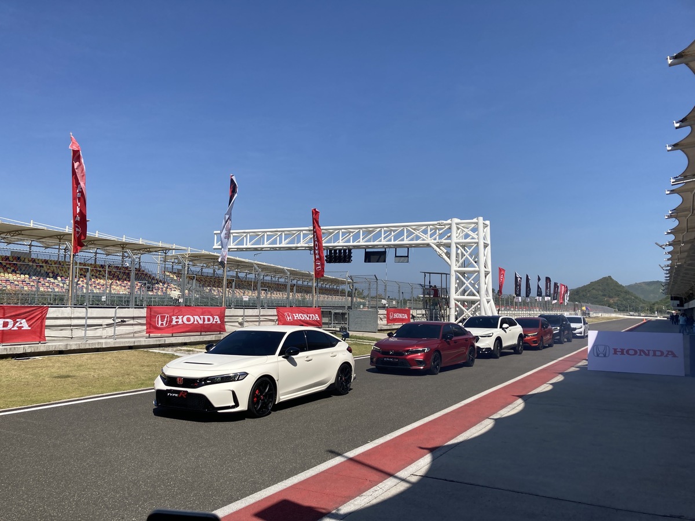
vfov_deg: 49.7
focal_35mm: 28
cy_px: 260
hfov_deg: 63.4
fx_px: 562
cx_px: 348
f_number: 1.8
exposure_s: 1/2825
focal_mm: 3.99
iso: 25
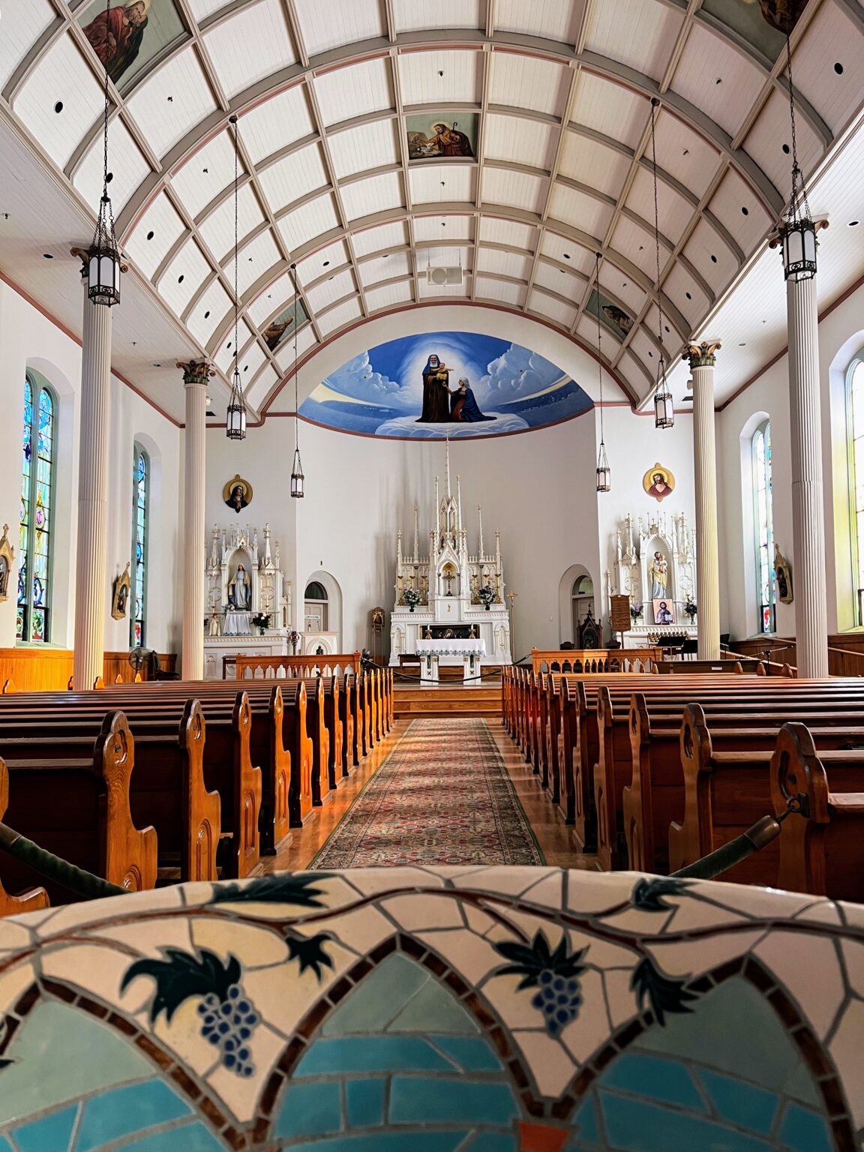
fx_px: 865
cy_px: 576
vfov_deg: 67.3
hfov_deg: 53.1
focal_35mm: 26
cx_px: 432
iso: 125
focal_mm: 5.7
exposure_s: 1/68
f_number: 1.5
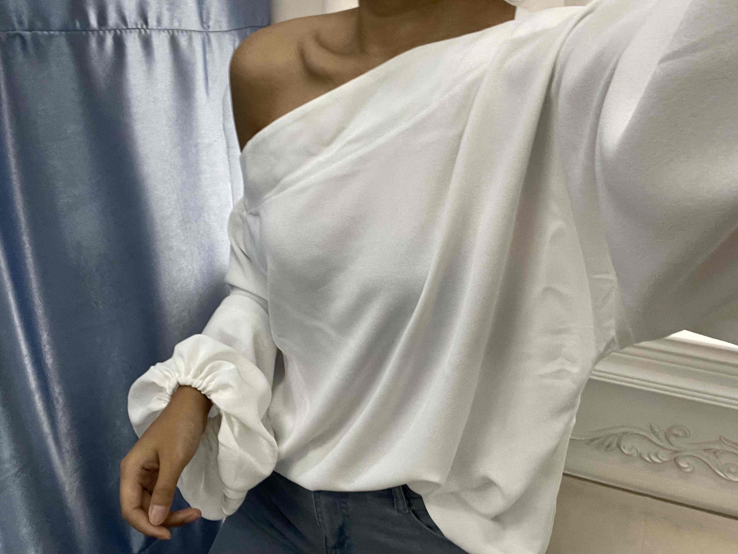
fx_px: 640
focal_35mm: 30
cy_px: 277
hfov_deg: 60.0
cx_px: 369
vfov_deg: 46.8
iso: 160
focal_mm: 2.71
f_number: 2.2
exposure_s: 1/50
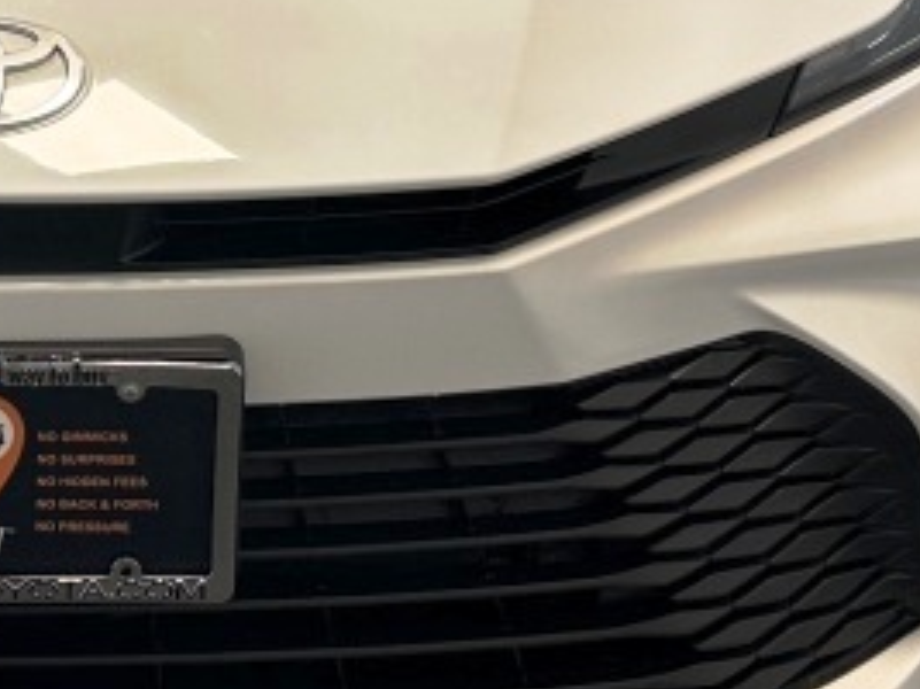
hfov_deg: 20.5
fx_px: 2444
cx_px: -52
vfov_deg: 15.8
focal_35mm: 92
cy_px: 31
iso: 125
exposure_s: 1/60
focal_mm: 6.86
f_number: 1.78
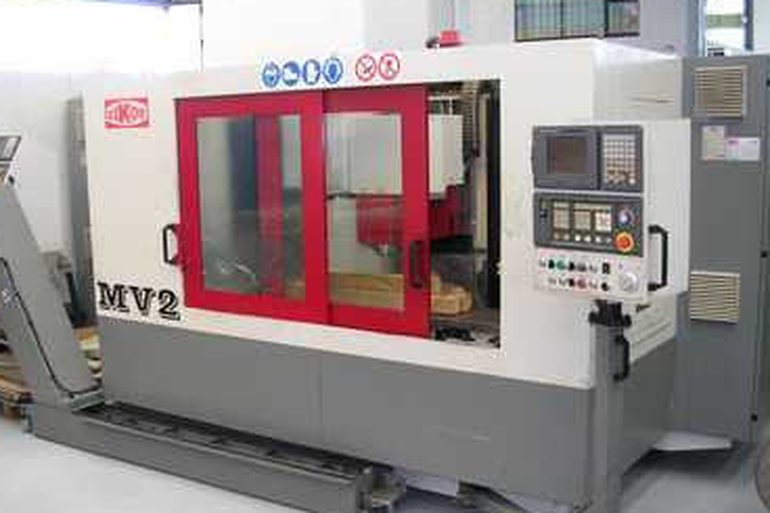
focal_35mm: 43
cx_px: 356
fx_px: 919
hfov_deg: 45.4
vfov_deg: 31.1
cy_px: 287
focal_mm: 5.8
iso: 50
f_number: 2.8
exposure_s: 1/30
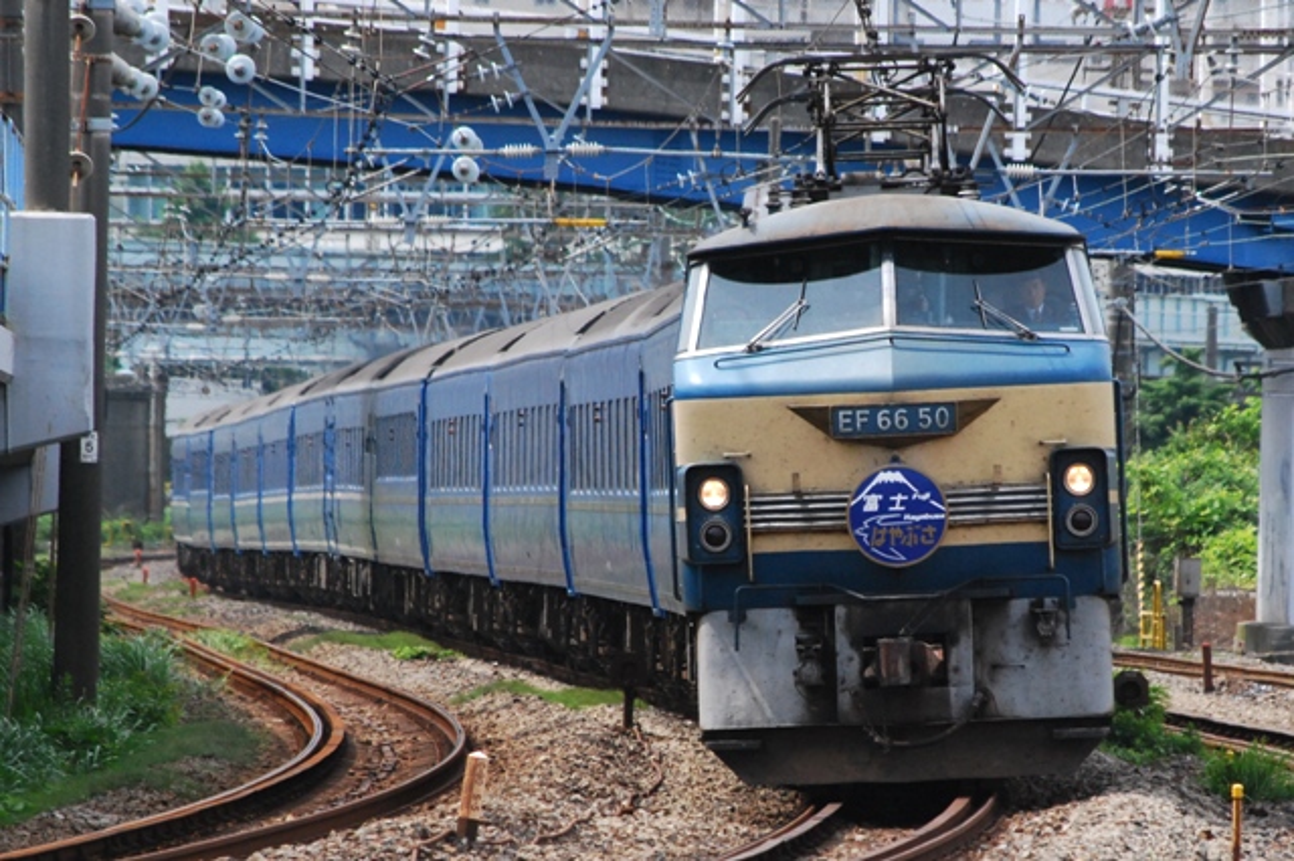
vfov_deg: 4.6
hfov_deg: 6.9
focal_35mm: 300
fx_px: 10777
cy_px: 430
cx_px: 647
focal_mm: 200
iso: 800
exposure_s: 1/1000
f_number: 9
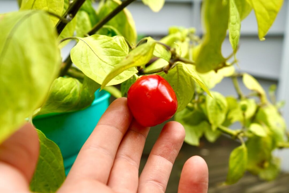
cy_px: 96
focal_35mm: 30
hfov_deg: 61.9
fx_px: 241
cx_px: 144
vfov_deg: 43.6
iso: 100
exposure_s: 1/80
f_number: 5
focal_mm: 30
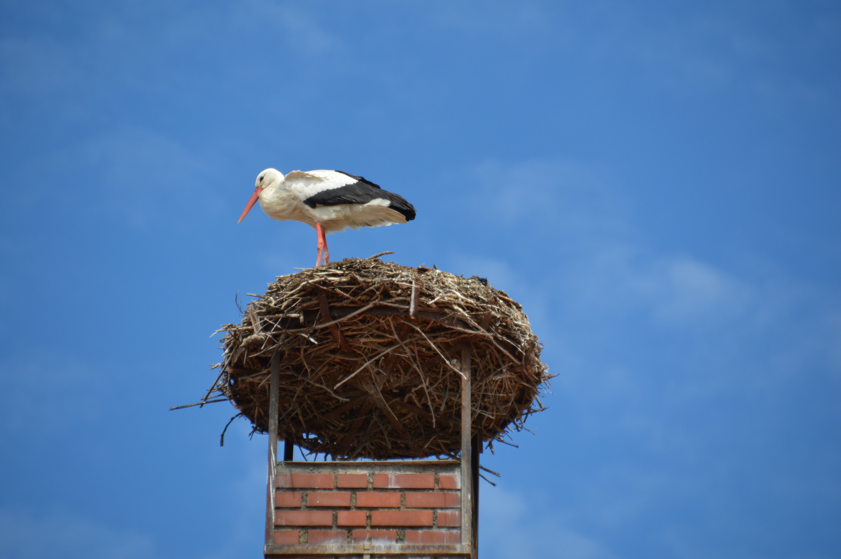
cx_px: 420
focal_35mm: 405
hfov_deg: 5.1
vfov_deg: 3.4
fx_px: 9453
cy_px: 280
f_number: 6.3
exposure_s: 1/500
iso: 140
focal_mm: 270
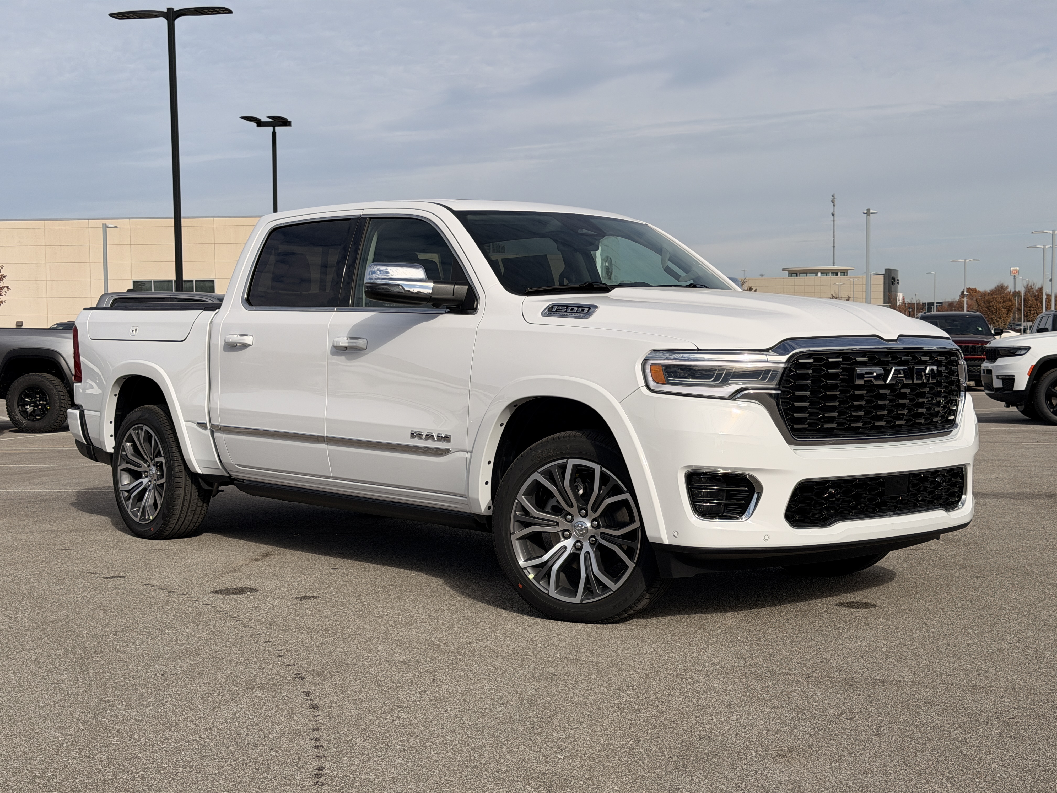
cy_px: 396
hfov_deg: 39.7
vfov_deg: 30.3
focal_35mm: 48
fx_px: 1466
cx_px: 528
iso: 80
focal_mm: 6.76
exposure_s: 1/9901
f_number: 1.78
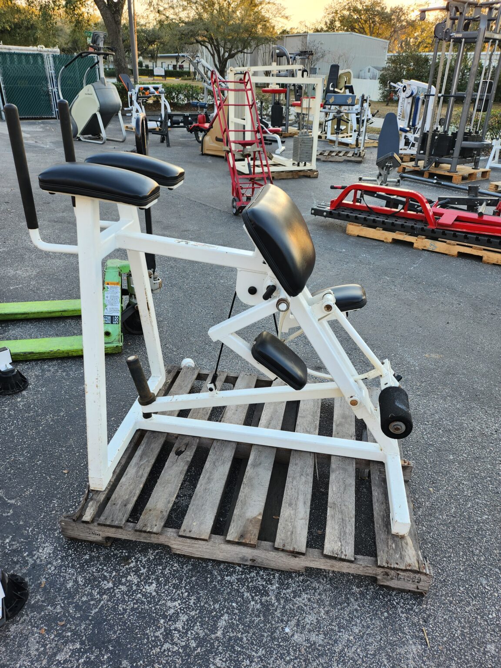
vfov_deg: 71.6
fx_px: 463
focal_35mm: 24
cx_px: 250
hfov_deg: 56.8
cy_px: 334
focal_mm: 5
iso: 64
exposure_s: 1/180
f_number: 1.8
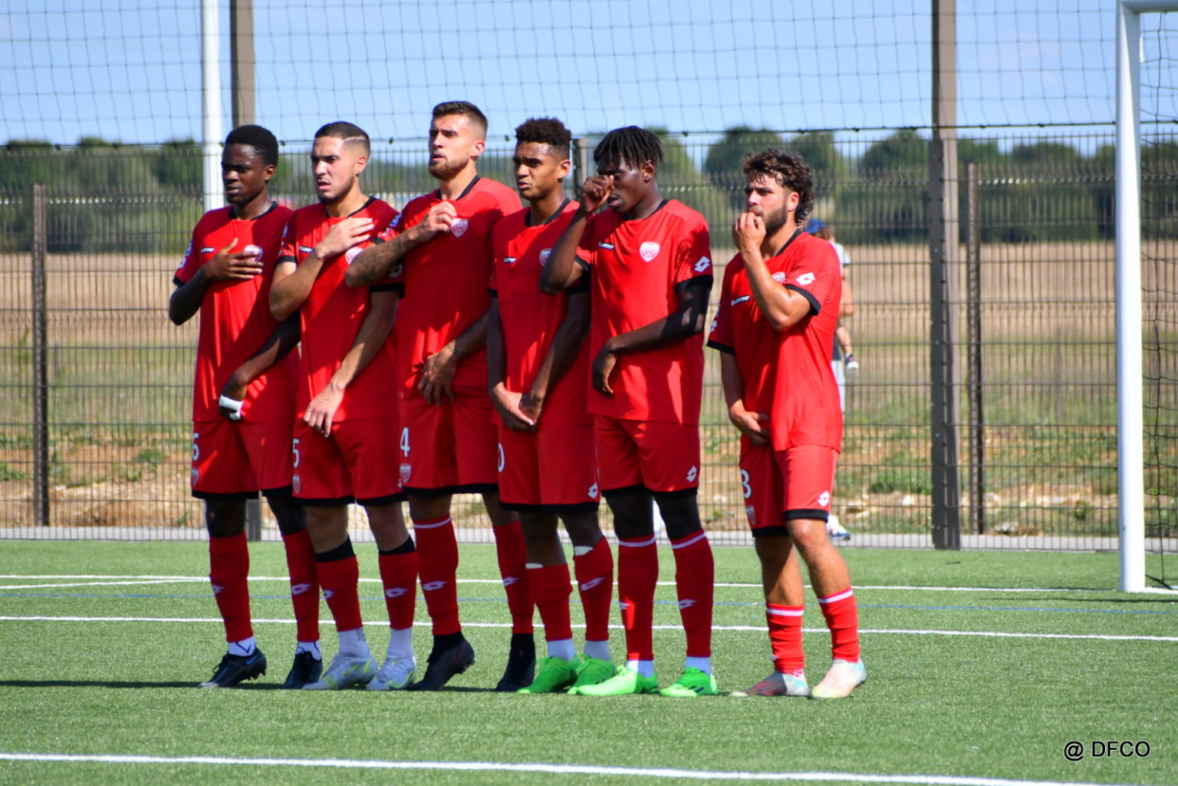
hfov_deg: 5.7
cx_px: 589
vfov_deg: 3.8
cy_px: 393
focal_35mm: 360
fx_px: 11779
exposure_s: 1/1600
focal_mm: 240
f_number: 7.1
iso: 400
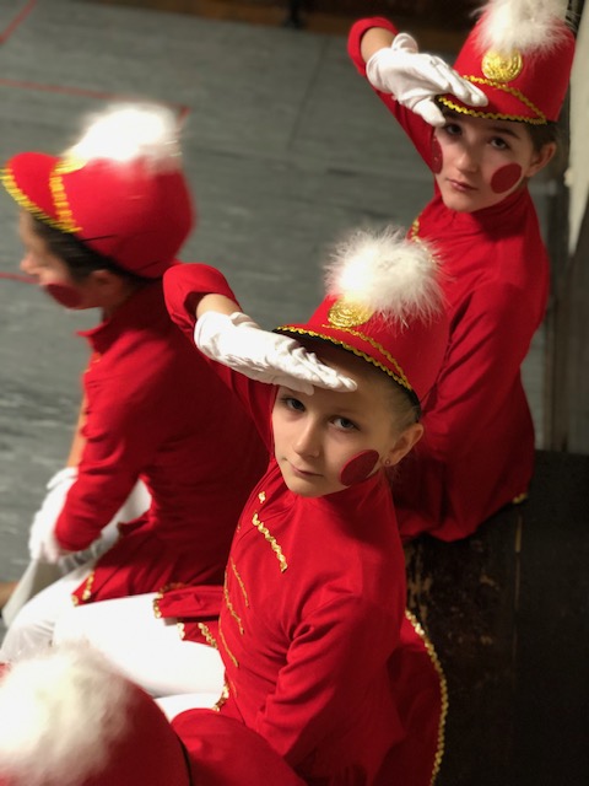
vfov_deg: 36.8
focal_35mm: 52
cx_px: 294
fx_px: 1180
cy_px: 393
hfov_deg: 28.0
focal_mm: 6
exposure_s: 1/17
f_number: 2.4
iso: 160
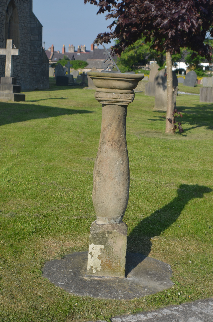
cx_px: 106
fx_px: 735
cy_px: 161
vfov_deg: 24.7
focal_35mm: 82
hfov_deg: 16.5
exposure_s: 1/200
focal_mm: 55
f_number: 7.1
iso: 200
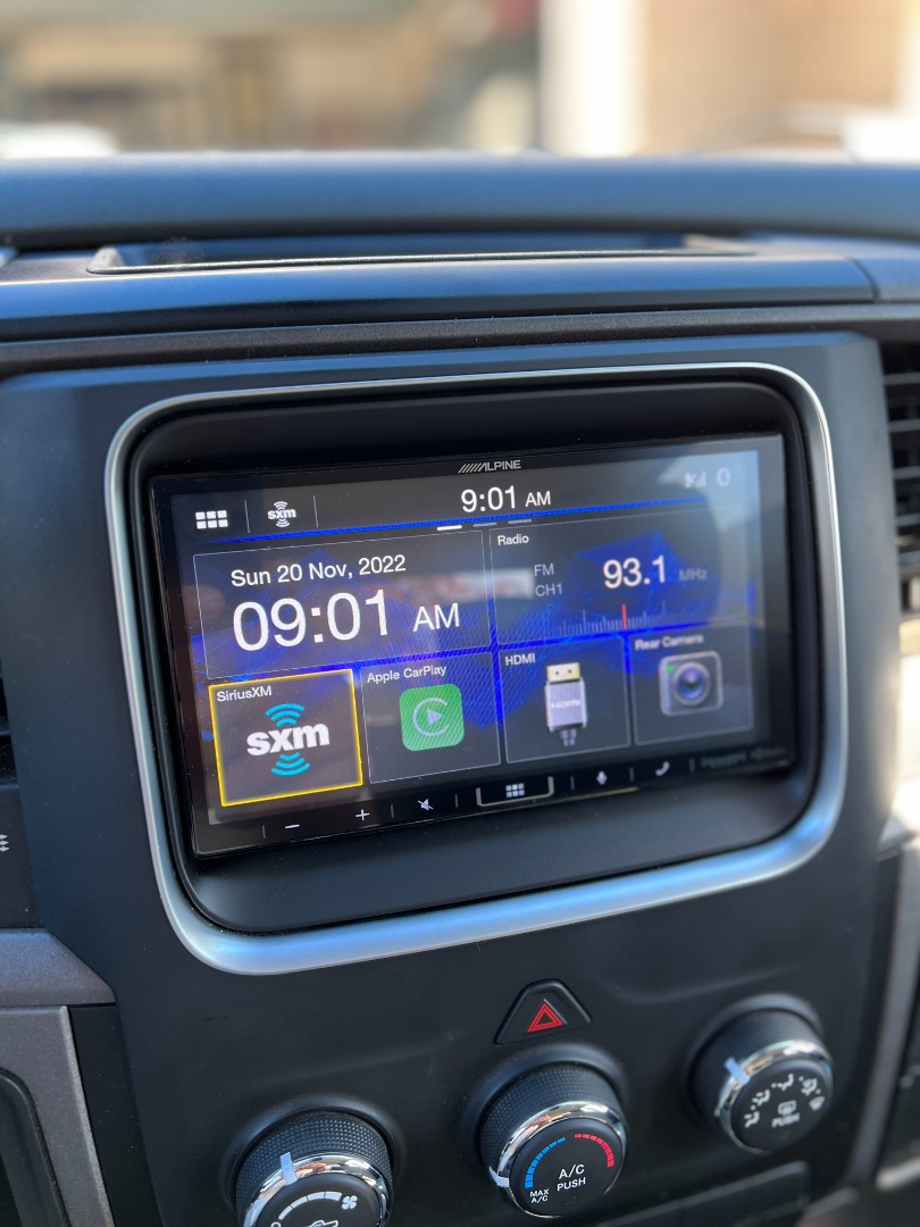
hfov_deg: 53.1
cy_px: 614
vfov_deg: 67.3
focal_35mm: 26
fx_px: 921
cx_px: 460
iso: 100
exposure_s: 1/121
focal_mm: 5.7
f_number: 1.5
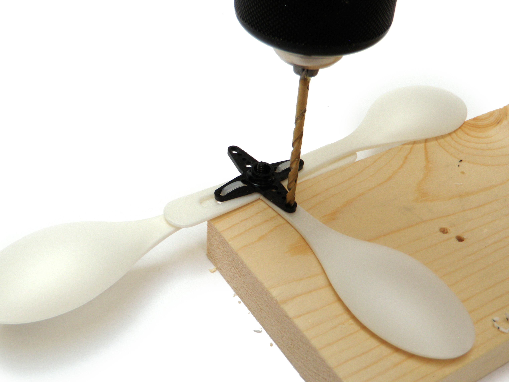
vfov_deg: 33.6
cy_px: 206
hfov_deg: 43.8
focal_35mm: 43
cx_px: 267
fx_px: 632
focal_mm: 6.53
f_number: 4.1
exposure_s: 1/60
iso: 50
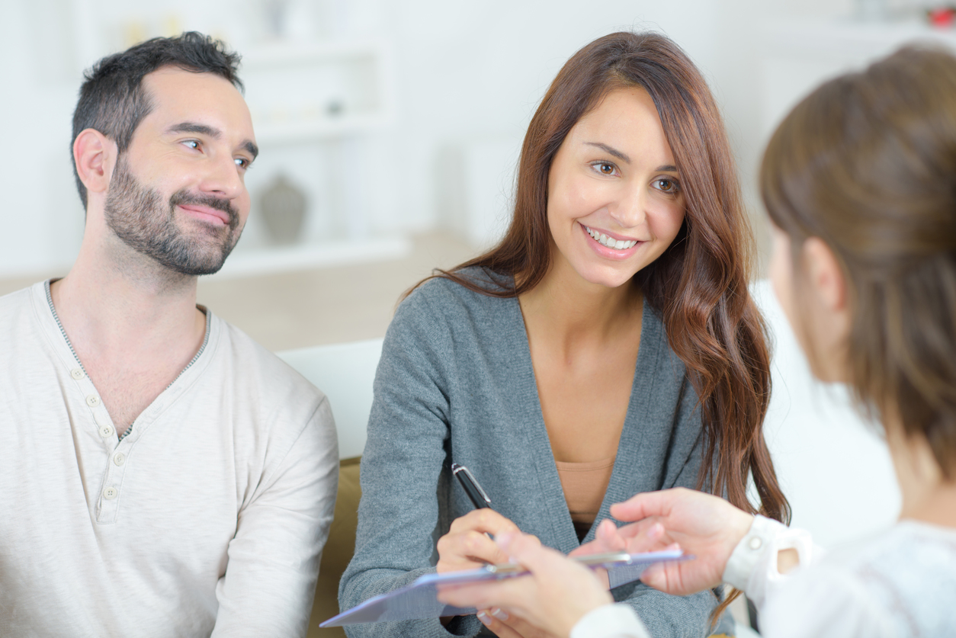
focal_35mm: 85
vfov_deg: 16.1
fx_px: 2258
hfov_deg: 23.9
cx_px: 478
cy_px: 319
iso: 64
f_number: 3.2
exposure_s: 1/125
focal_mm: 85
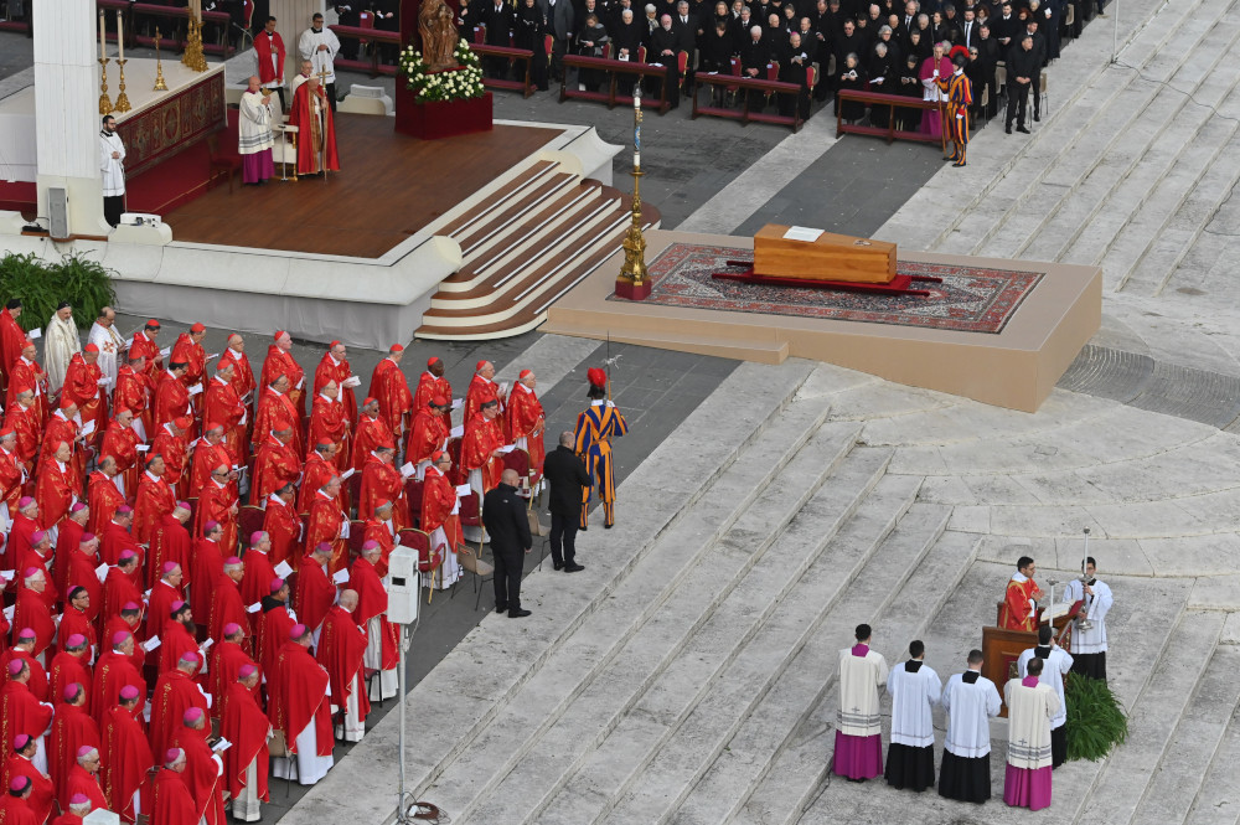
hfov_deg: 18.3
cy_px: 412
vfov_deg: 12.2
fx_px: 3855
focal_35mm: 112
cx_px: 620
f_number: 9
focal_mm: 112
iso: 2000
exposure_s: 1/3200
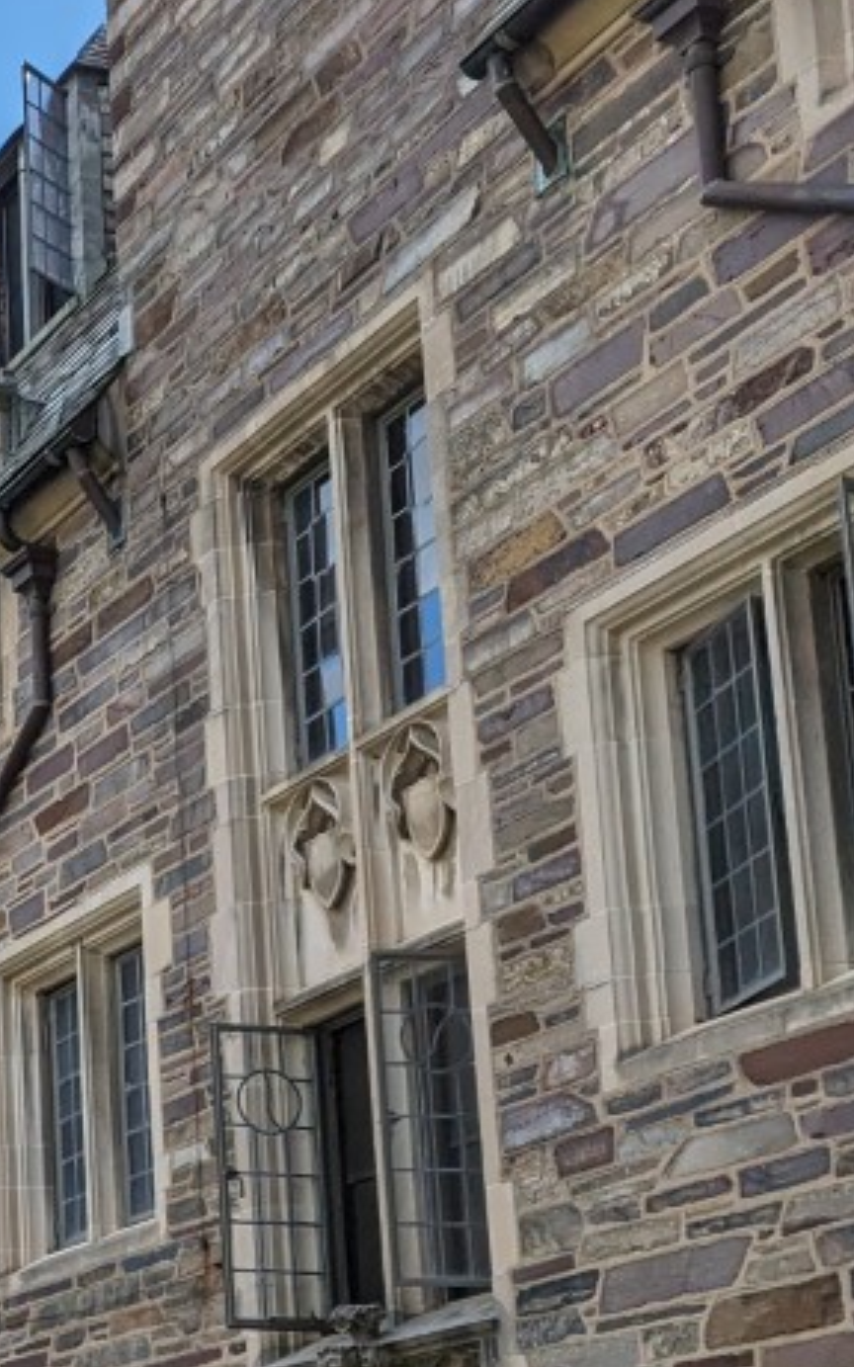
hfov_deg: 16.9
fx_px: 2459
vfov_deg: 29.7
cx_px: -595
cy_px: 1245
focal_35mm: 66
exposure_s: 1/3425
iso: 45
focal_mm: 6.81
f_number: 1.85
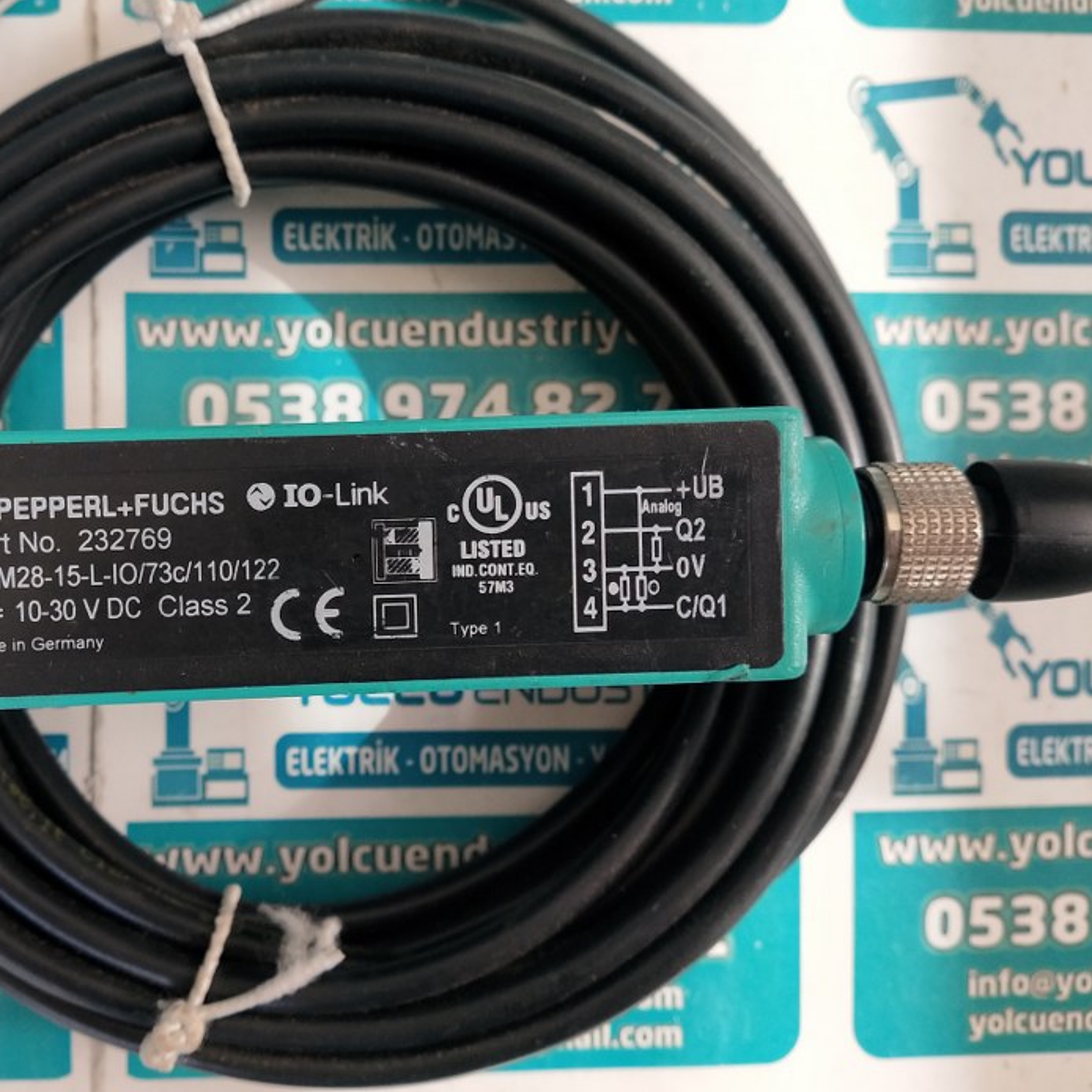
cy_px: 519
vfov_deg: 54.0
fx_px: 1071
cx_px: 365
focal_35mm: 30
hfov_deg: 53.0
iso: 244
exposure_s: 1/50
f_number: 1.7
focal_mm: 3.99
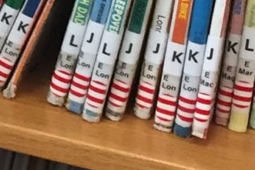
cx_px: -242
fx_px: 1651
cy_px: -262
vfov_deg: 5.7
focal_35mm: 233
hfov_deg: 8.4
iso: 40
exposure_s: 1/30
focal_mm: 4.15
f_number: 2.2
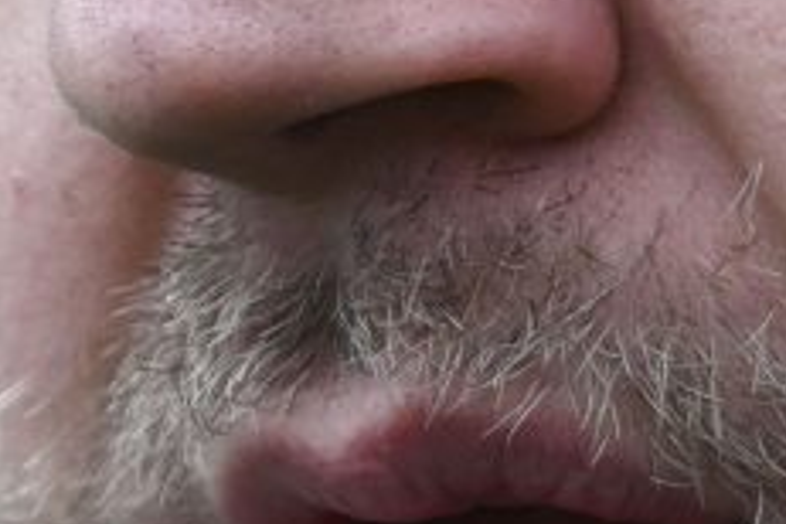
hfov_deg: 0.8
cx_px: 541
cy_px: -245
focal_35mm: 2436
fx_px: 53182
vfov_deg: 0.6
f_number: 5.6
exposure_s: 1/800
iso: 640
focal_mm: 260
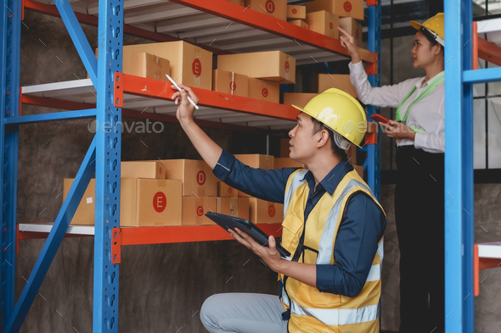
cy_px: 166
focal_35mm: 52
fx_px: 723
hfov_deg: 38.2
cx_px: 250
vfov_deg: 26.0
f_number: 2
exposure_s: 1/200
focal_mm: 35
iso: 200
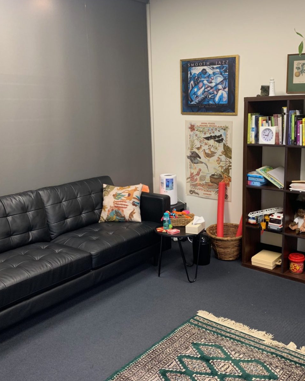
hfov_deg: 43.1
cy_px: 190
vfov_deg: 52.8
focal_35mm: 34
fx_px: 384
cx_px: 187
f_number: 1.8
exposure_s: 1/50
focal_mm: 4.25
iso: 100
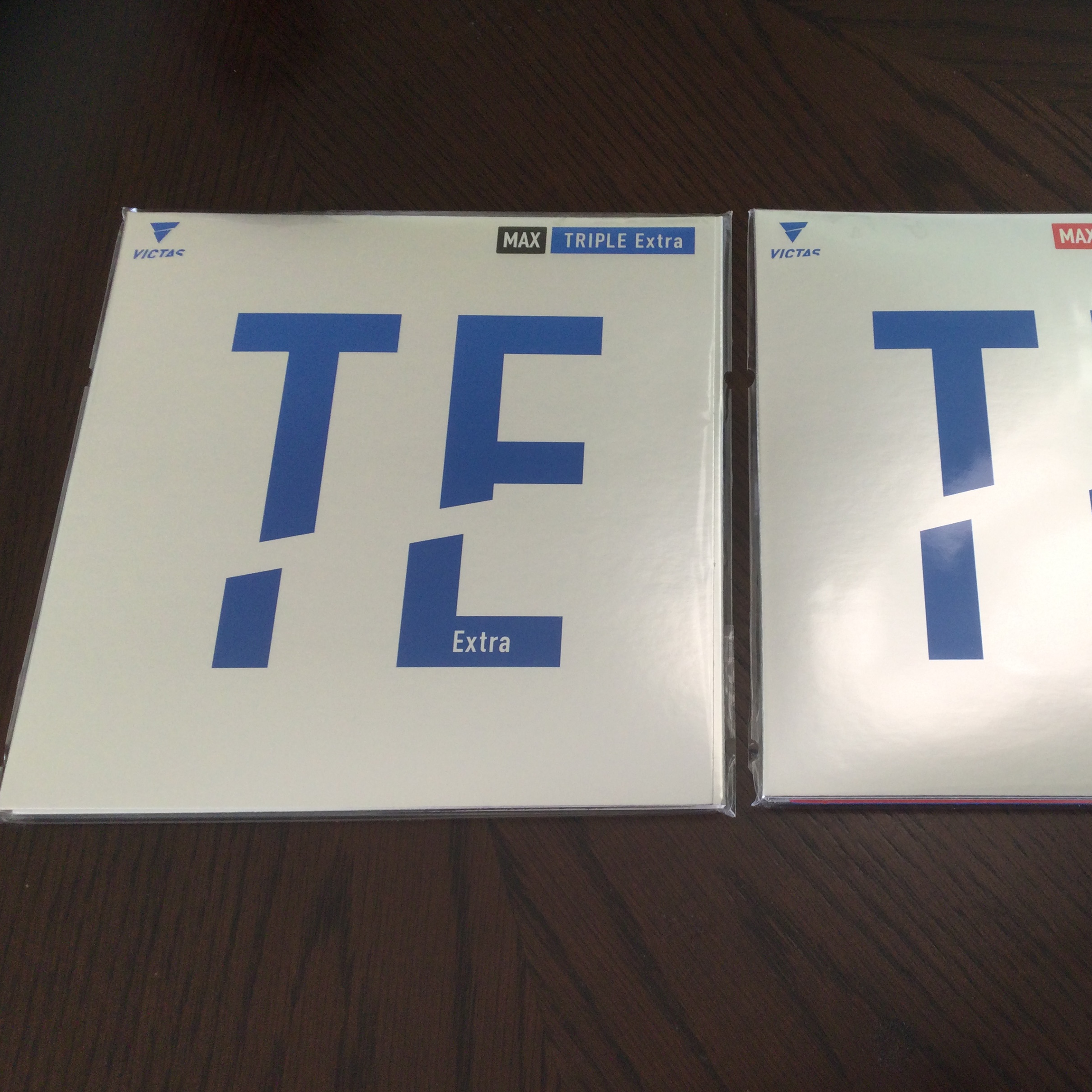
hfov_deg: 44.2
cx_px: 733
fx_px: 1321
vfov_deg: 44.9
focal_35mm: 37
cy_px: 551
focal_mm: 3.3
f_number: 2.4
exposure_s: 1/50
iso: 32
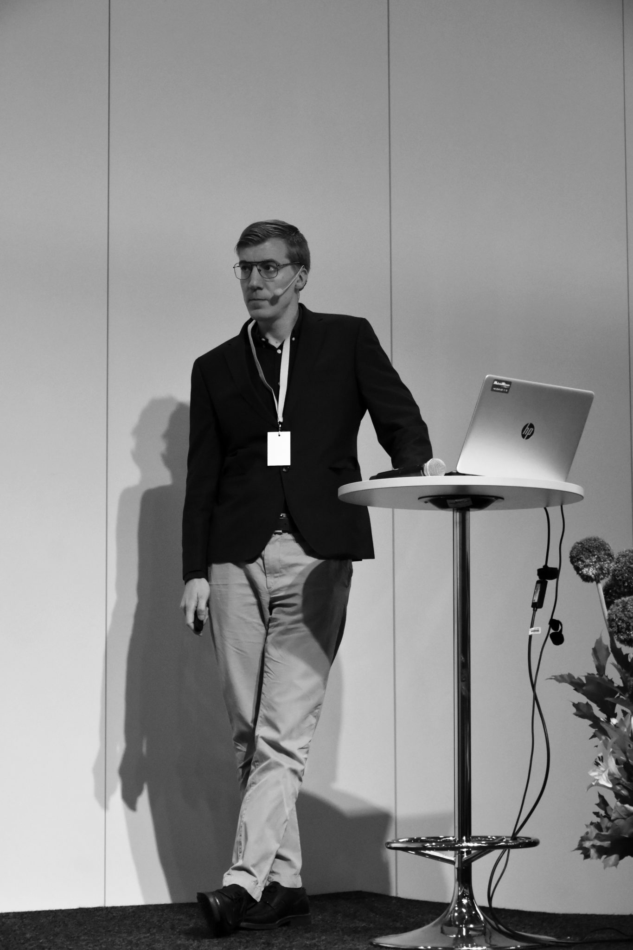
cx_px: 316
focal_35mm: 87
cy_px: 475
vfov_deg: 23.4
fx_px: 2295
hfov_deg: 15.7
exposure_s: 1/60
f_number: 5
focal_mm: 58
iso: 3600
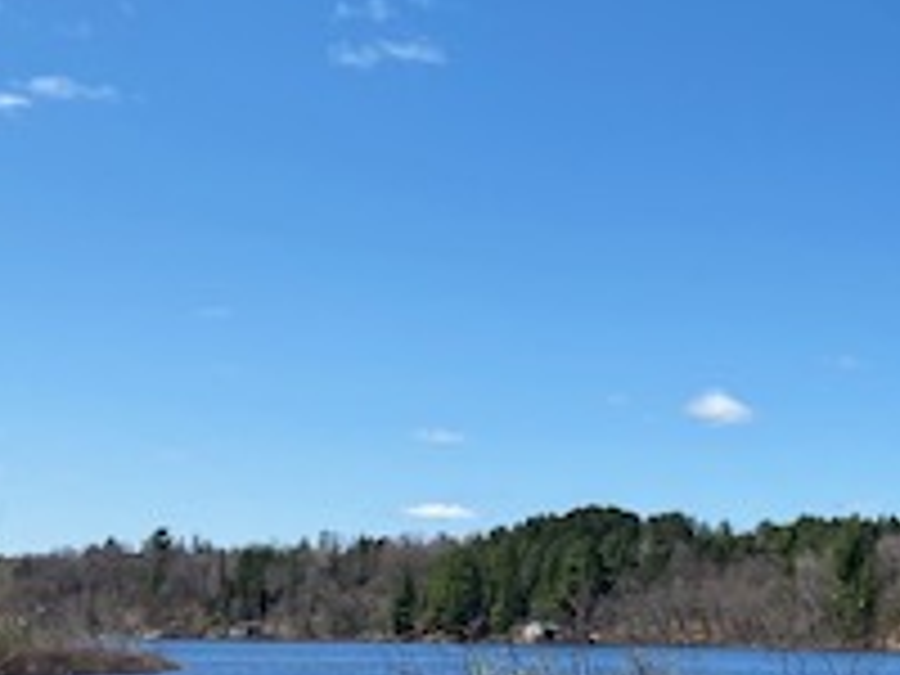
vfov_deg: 17.8
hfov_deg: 23.0
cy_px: 392
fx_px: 2158
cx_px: 788
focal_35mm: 83
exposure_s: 1/3049
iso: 32
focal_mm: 4.25
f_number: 1.8
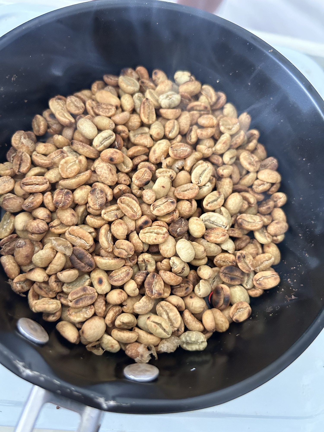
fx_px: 324
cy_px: 216
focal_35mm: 26
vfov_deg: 67.3
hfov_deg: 53.1
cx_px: 162
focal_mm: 5.7
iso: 320
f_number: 1.5
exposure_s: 1/60
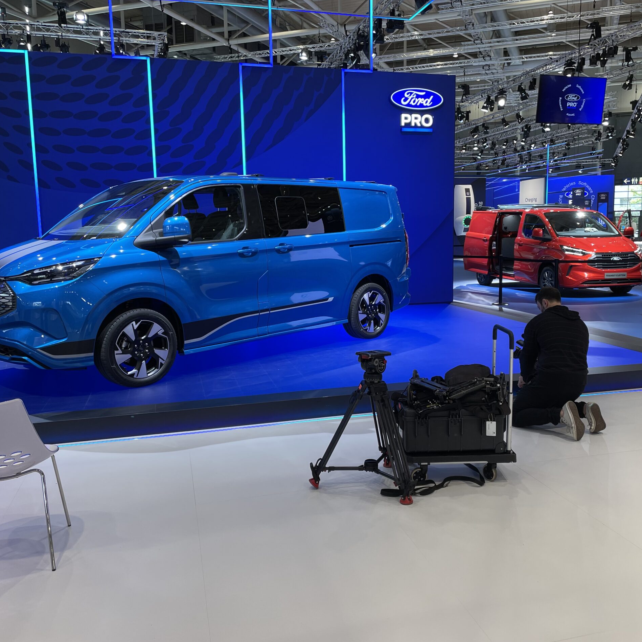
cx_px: 349
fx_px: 650
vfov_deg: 52.5
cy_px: 321
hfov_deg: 52.5
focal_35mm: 31
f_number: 1.6
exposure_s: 1/100
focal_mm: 4.2
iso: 64
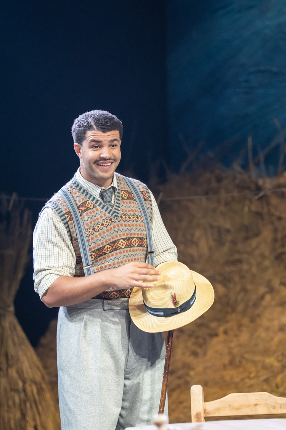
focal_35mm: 200
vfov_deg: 10.3
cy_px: 215
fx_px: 2383
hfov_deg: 6.9
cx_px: 143
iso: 2000
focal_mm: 200
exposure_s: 1/125
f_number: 4.5
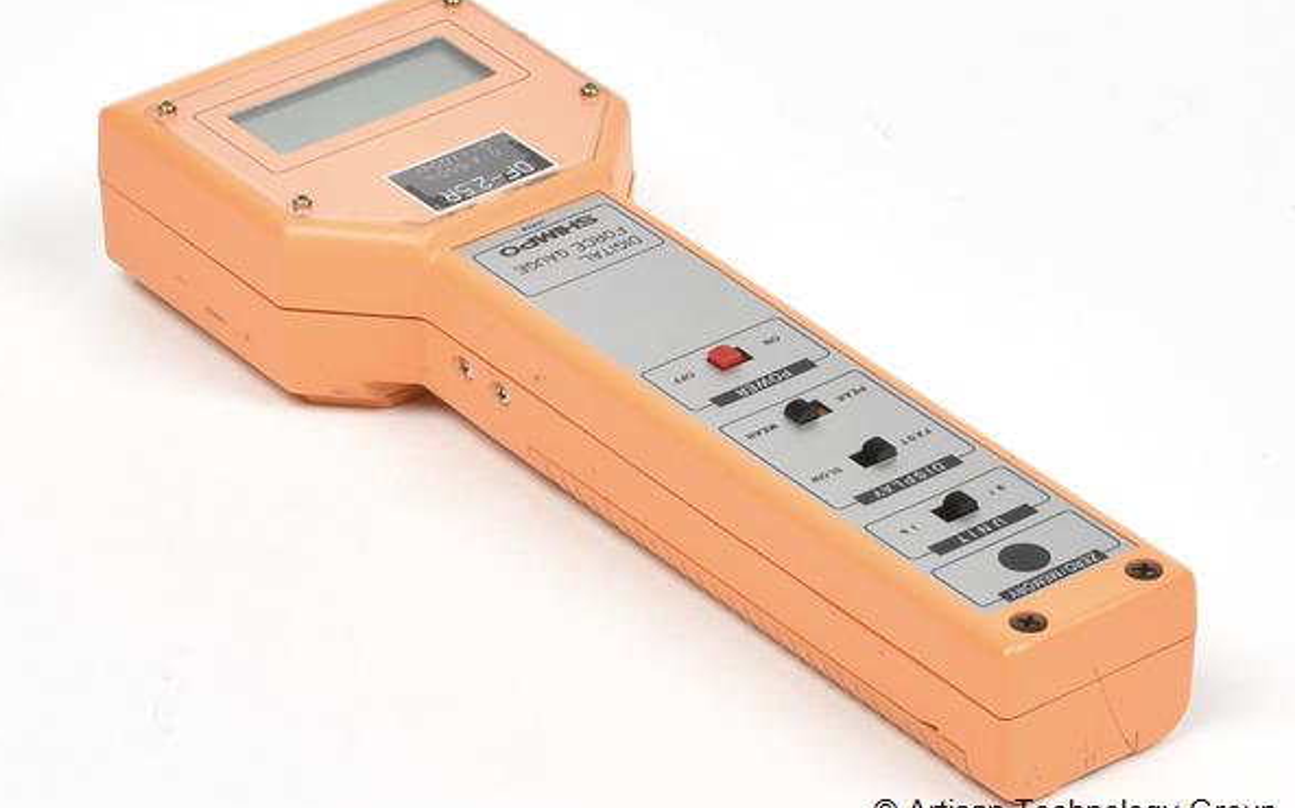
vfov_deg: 20.0
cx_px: 642
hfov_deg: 31.5
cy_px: 397
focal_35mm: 65
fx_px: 2293
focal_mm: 42
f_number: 14
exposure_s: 1/200
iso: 200
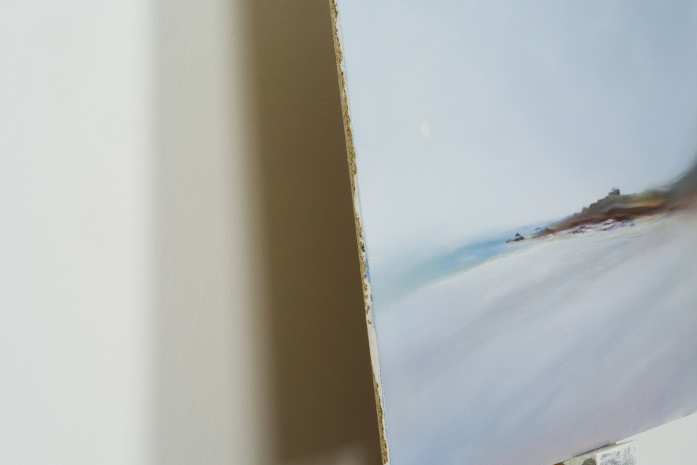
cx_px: 348
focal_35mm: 133
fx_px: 2576
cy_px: 232
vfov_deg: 10.3
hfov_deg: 15.4
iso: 100
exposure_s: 1/2
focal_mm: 49.3
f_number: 13
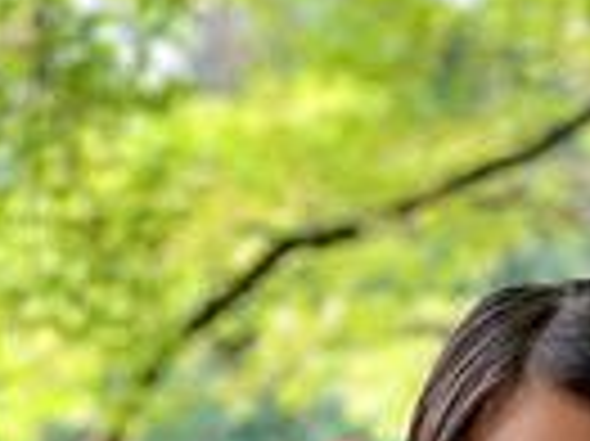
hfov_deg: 7.8
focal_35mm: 254
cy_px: 1287
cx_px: 595
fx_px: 4325
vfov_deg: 5.5
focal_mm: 6
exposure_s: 1/122
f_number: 2.4
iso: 64
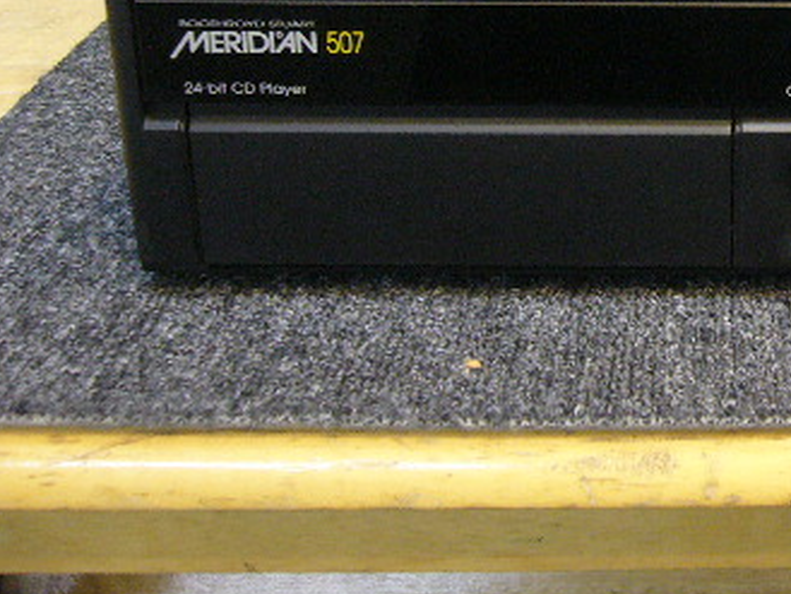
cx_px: 760
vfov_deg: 21.1
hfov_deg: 27.2
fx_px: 1554
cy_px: 51
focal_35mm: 68
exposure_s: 1/8
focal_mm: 5.8
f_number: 2.8
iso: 200
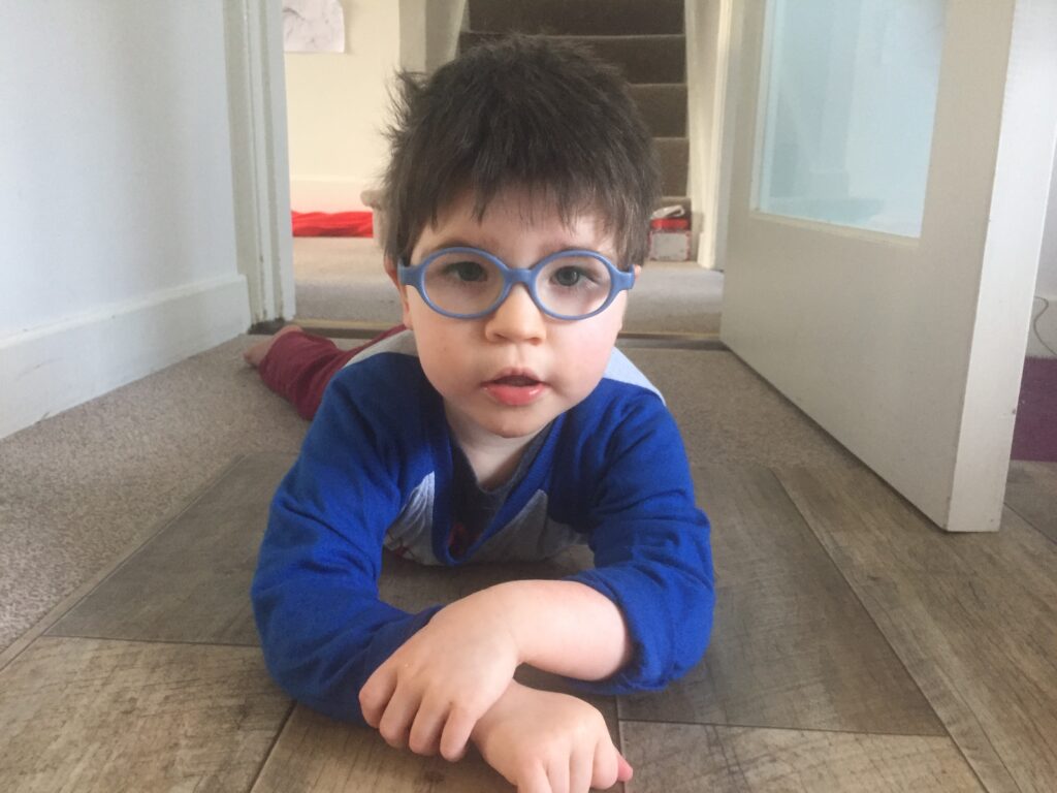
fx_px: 886
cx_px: 528
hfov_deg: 61.7
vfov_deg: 48.2
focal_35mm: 29
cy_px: 396
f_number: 2.2
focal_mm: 4.15
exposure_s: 1/24
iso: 250
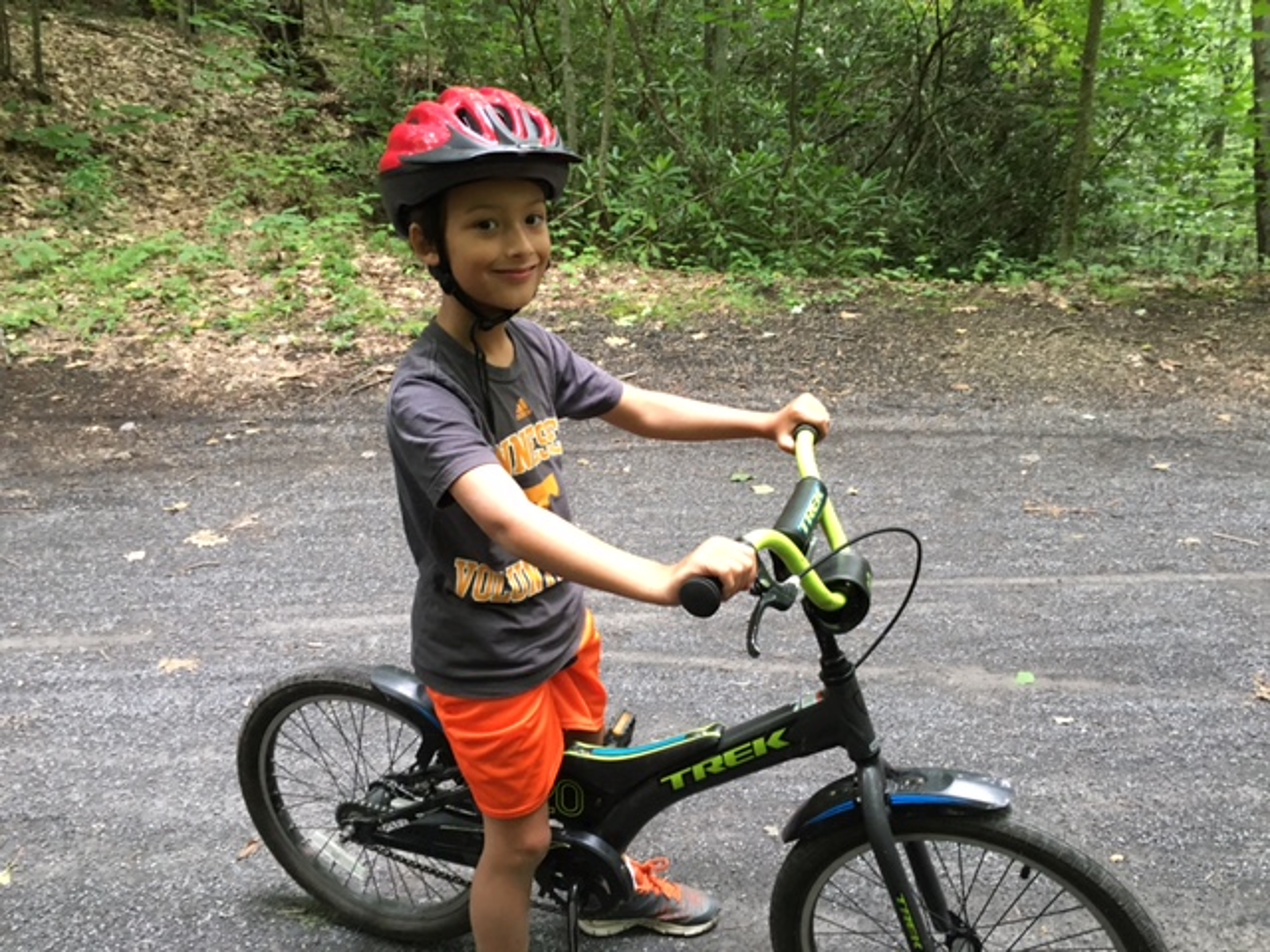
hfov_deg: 61.7
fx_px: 1064
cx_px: 635
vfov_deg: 48.2
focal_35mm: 29
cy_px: 476
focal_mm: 4.15
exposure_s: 1/30
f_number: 2.2
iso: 125
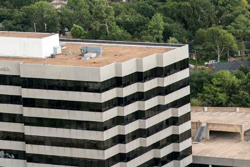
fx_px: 1202
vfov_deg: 7.9
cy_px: 161
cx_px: 270
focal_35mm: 173
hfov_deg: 11.7
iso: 400
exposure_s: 1/640
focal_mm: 48
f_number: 4.2
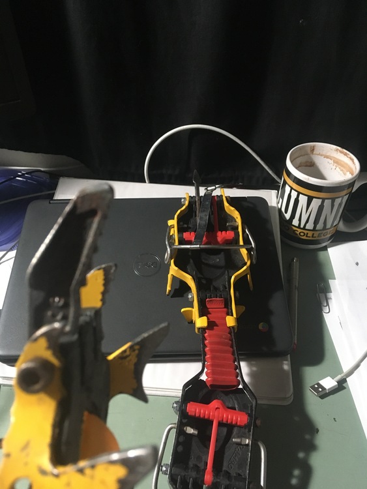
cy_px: 244
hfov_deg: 48.3
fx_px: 410
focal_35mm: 29
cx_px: 184
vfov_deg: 61.6
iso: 200
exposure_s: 1/15
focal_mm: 4.15
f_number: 2.2
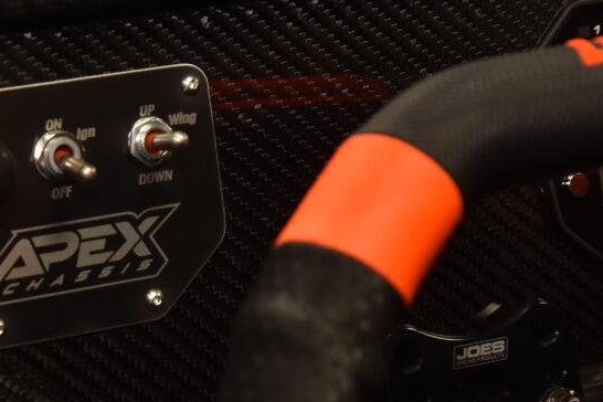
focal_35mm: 135
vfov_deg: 10.2
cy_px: 237
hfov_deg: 15.0
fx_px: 2261
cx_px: 39
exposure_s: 1/100
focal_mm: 48
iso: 640
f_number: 4.5
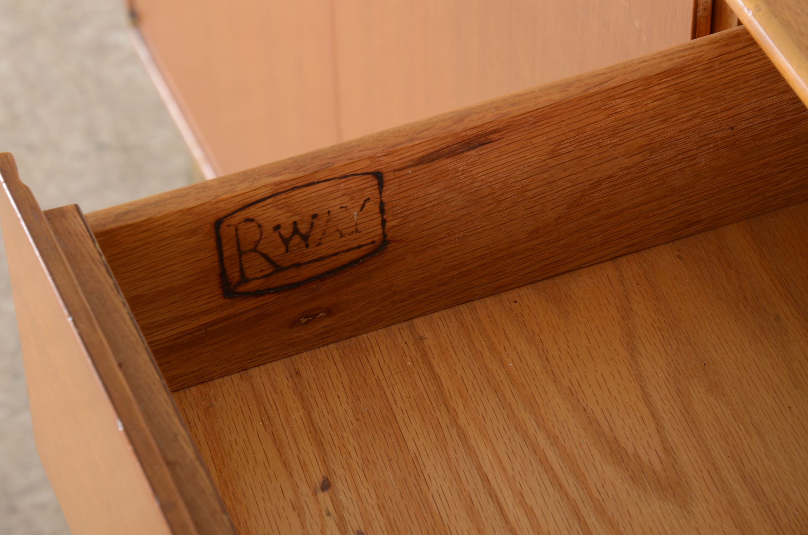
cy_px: 268
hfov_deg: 13.1
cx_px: 404
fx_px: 3528
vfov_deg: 8.7
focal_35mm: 158
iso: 125
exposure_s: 1/160
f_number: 11
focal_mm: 105
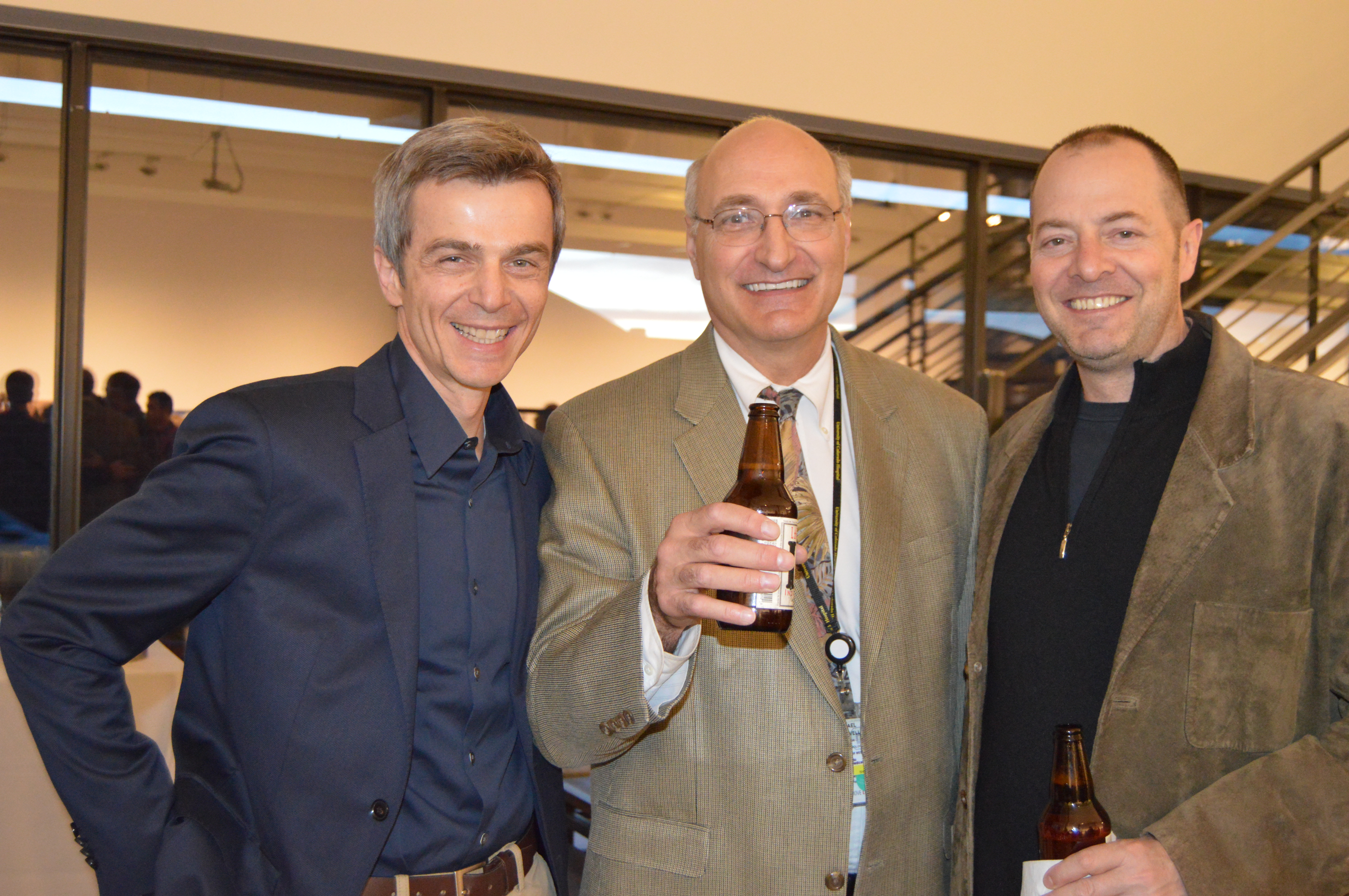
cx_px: 674
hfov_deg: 49.6
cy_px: 448
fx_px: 1460
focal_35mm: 39
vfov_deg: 34.1
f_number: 4
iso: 2800
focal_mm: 26
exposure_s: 1/60
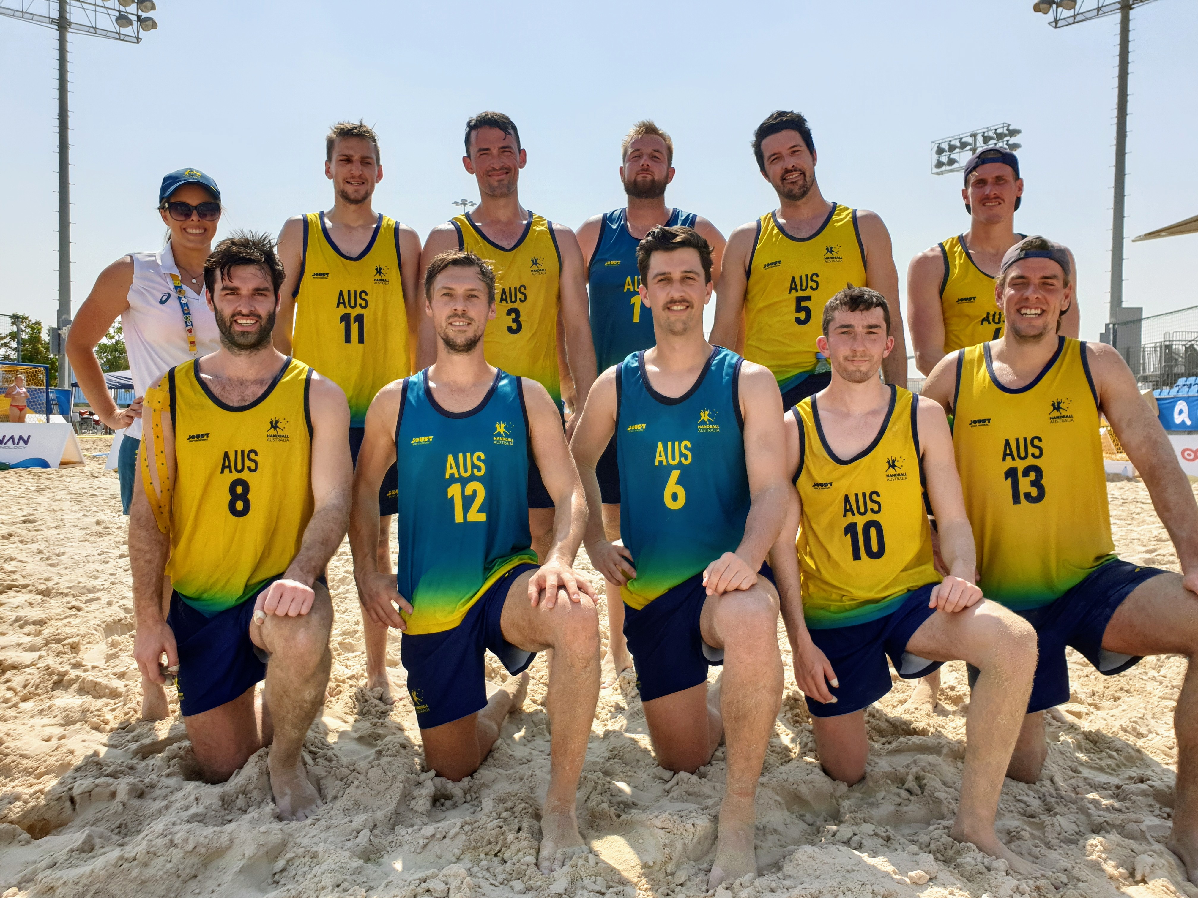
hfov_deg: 67.3
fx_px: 900
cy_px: 449
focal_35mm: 26
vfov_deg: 53.1
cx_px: 599
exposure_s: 1/1623
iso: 50
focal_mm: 4.3
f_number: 2.4
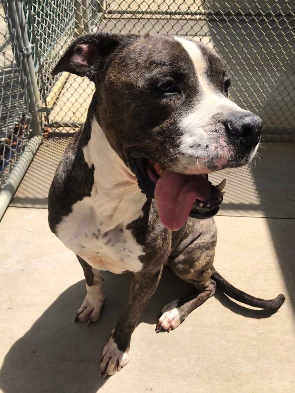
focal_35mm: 28
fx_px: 318
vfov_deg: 63.4
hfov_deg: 49.7
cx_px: 148
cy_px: 196
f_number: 1.8
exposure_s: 1/1773
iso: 20
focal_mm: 3.99
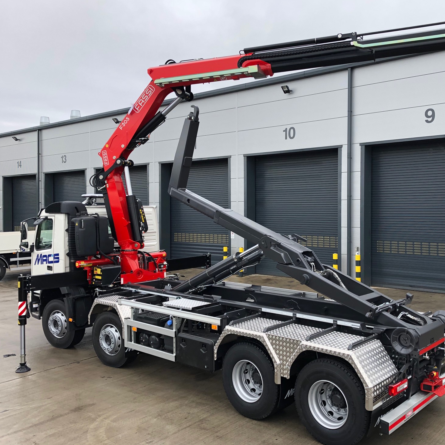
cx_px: 278
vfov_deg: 48.4
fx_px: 495
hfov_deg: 48.0
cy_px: 225
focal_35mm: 34
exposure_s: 1/331
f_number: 1.8
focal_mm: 3.99
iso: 20
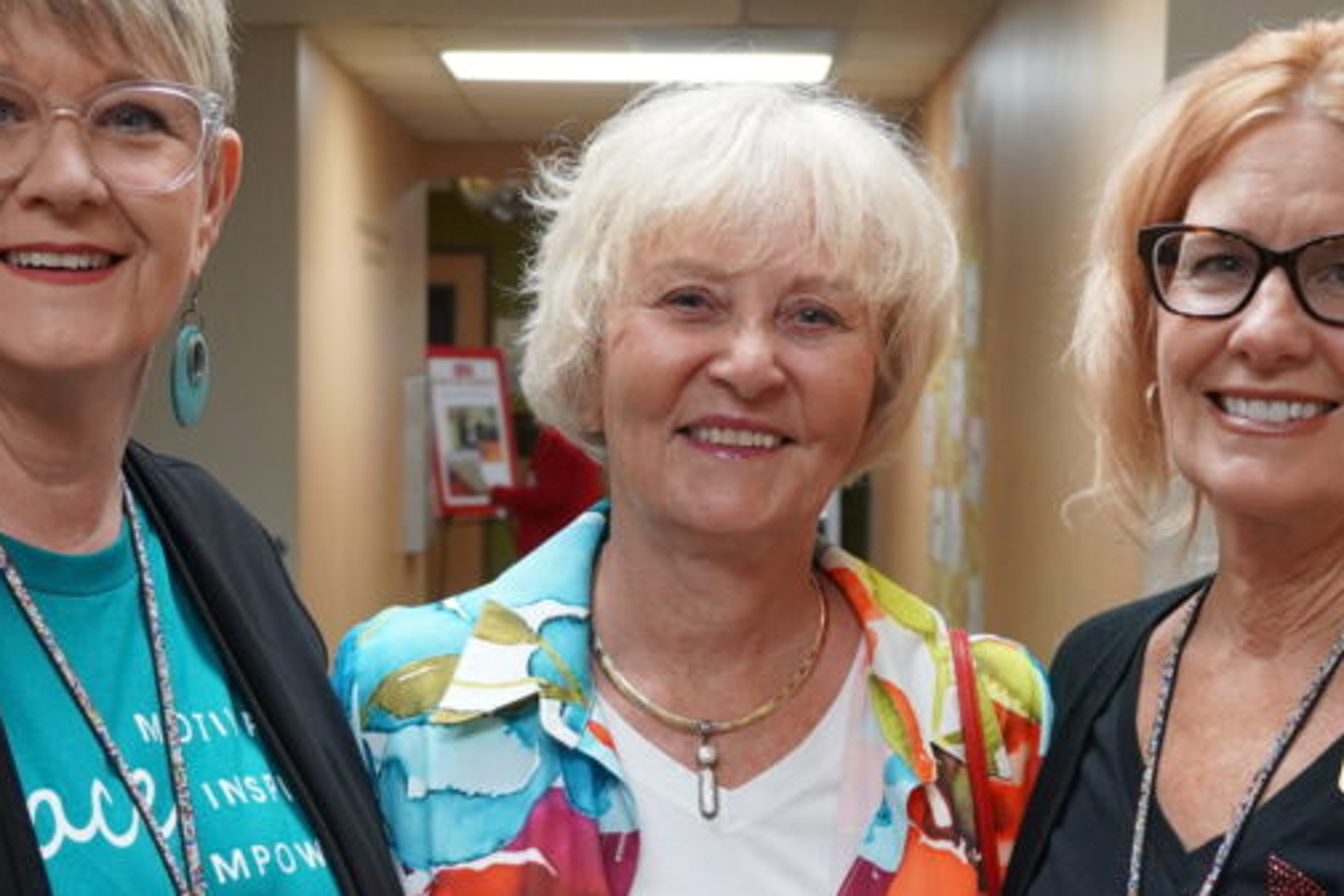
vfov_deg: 18.7
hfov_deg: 28.1
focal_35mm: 72
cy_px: 756
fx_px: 2688
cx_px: 597
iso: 1250
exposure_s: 1/160
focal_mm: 22
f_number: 4
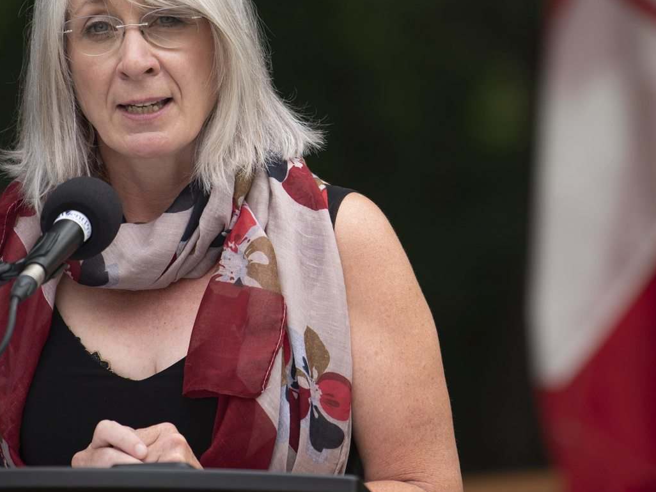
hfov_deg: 5.2
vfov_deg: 3.9
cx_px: 405
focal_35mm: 384
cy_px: 169
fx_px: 7275
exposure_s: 1/500
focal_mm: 200
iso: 100
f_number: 2.8
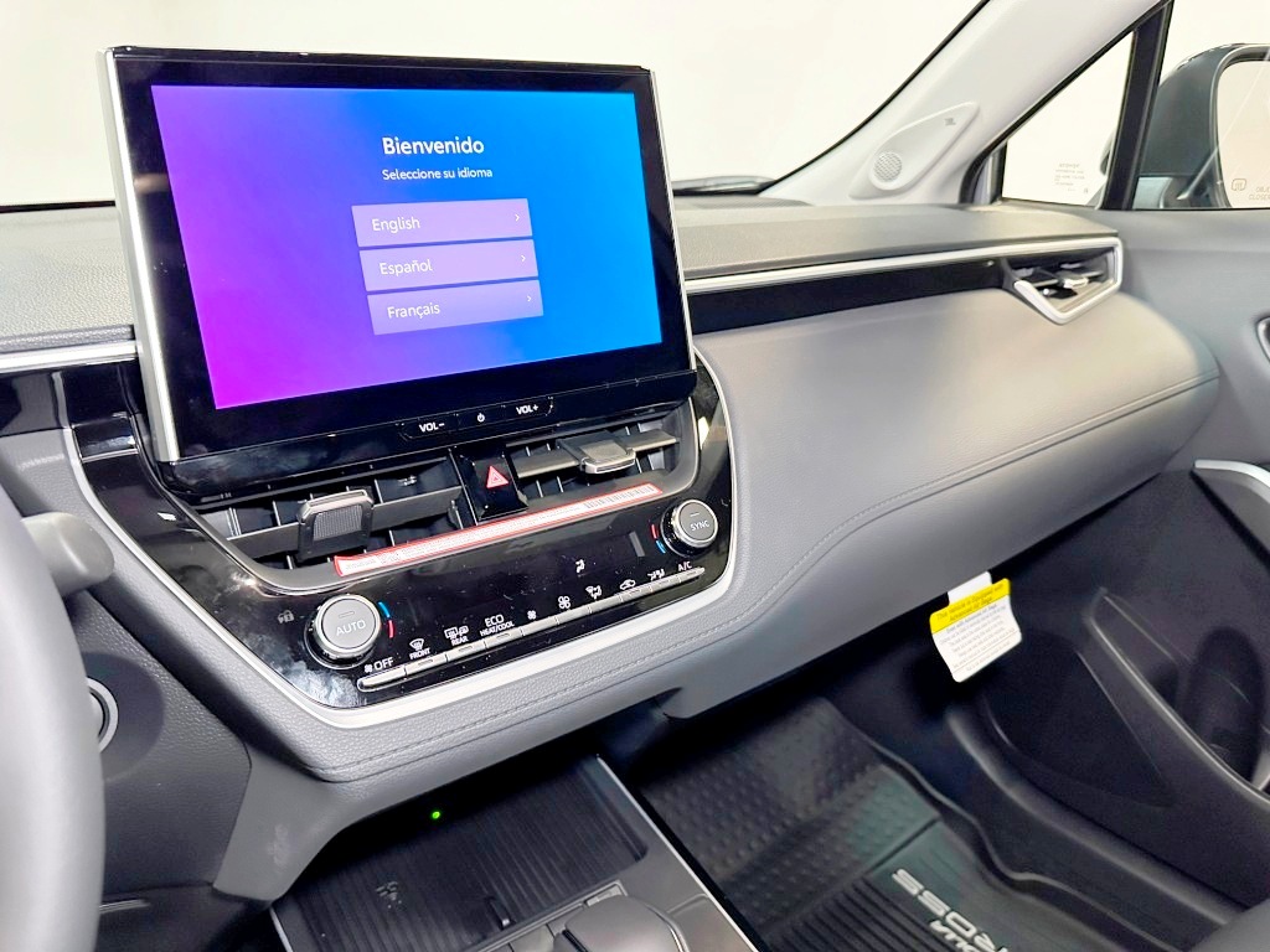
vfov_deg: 56.8
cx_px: 635
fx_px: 881
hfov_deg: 71.6
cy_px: 476
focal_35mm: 24
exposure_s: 1/60
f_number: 1.78
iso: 800
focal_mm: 6.86
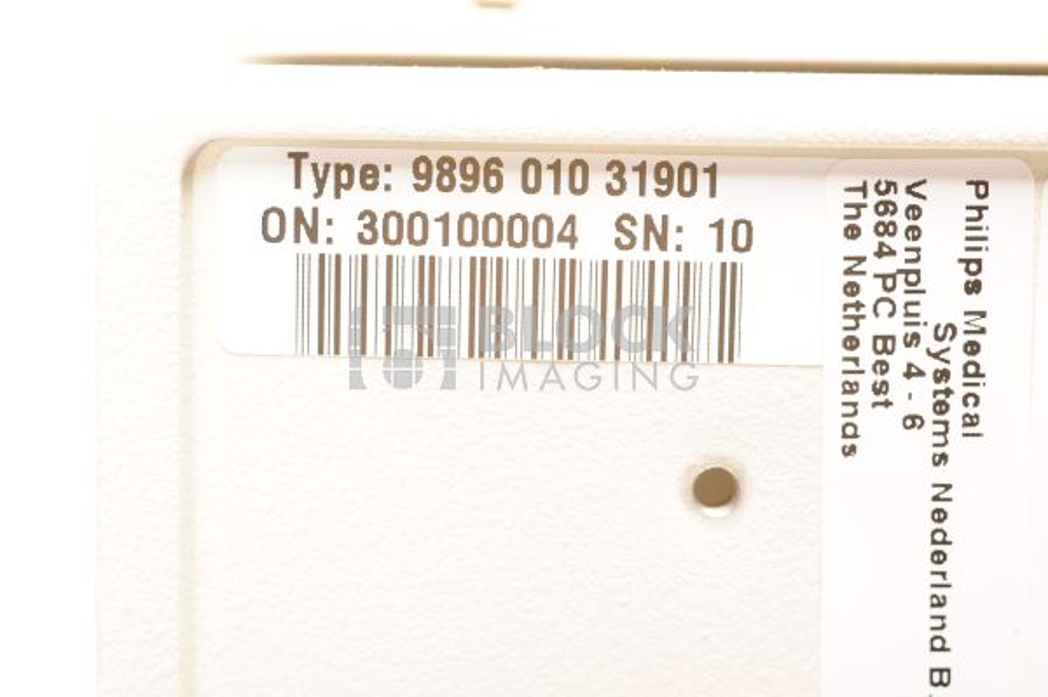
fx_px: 1454
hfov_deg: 39.6
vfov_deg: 26.9
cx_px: 524
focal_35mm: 50
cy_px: 348
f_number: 11
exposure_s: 1/160
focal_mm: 50
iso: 320
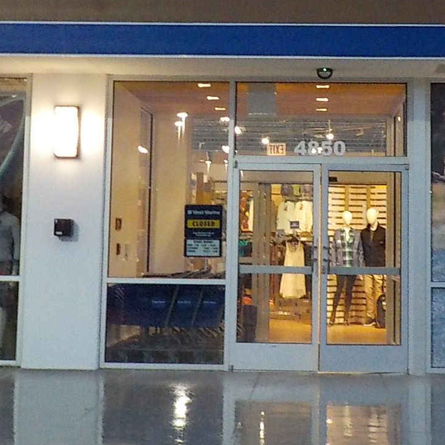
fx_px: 1193
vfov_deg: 20.9
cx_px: 272
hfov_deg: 21.1
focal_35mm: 82
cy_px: 96
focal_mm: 4.1
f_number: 3.3
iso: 360
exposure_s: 1/30
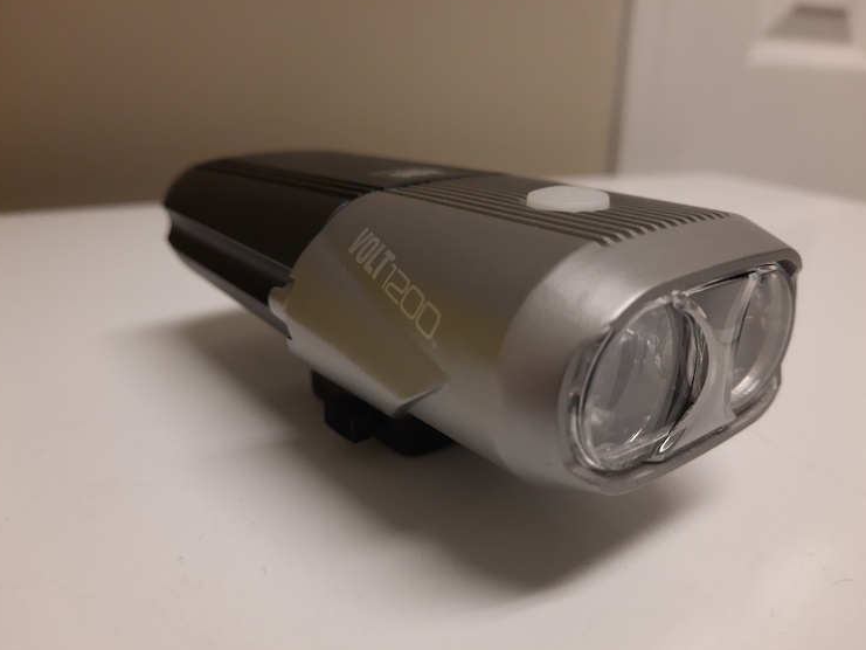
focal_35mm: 27
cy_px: 332
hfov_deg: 65.3
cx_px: 432
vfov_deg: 51.4
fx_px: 676
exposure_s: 1/60
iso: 160
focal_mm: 4.6
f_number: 2
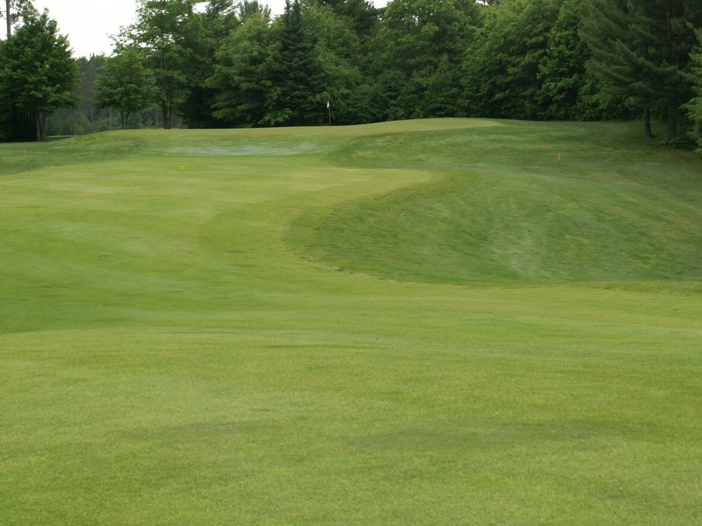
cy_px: 189
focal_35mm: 82
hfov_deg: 23.9
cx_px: 341
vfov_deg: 18.0
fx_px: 1659
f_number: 6.3
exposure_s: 1/60
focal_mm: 35
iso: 100
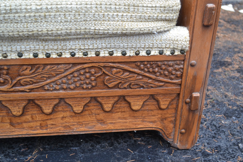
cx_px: 122
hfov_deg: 43.6
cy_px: 81
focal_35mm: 45
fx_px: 304
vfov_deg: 29.9
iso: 400
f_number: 4.5
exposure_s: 1/60
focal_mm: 30
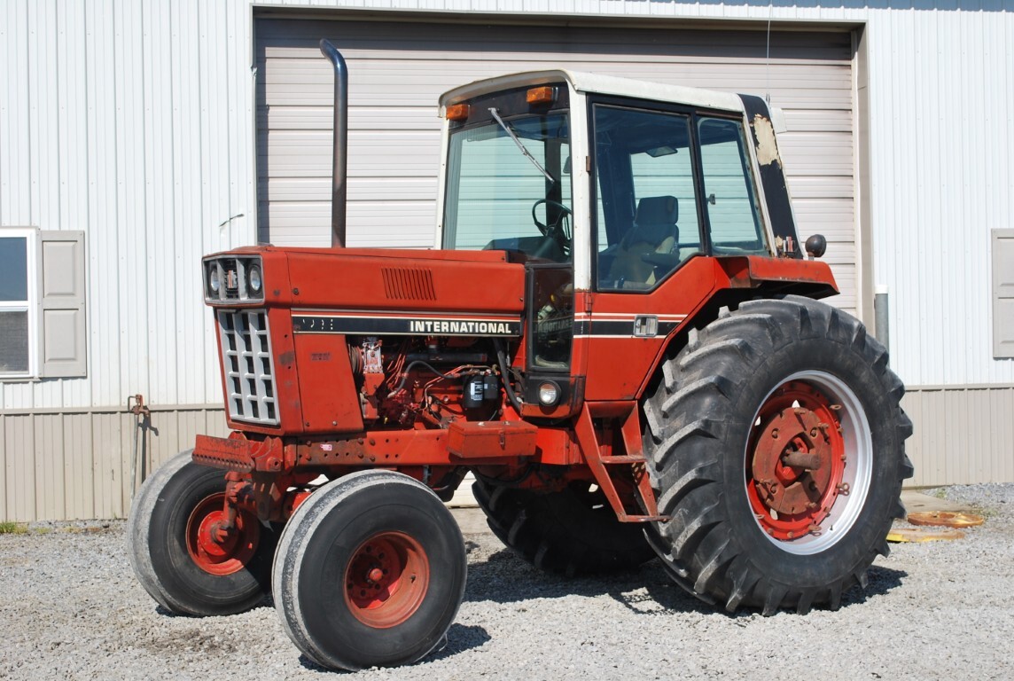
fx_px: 1482
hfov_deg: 37.8
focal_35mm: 52
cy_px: 340
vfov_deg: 25.9
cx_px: 507
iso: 100
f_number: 8
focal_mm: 35
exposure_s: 1/250
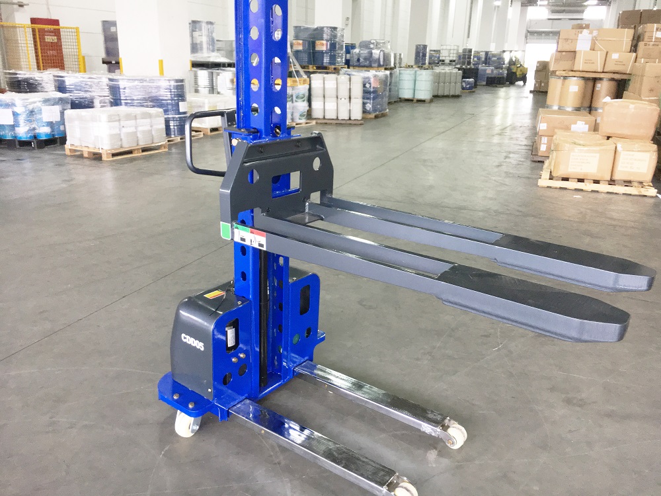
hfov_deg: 61.7
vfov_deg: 48.2
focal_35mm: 29
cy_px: 248
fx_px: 554
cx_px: 330
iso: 125
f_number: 2.2
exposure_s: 1/33
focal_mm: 4.15
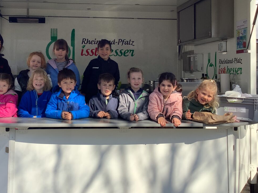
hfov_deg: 38.6
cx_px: 96
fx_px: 365
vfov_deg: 29.5
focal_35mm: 49
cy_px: 67
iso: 25
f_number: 2.4
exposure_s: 1/424
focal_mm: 3.3
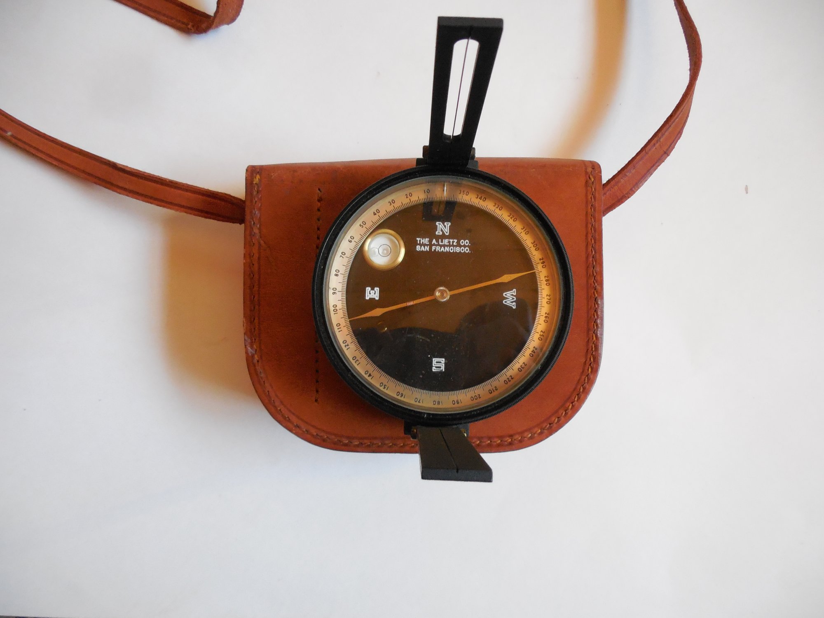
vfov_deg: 54.9
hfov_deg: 69.4
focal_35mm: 25
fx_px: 595
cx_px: 412
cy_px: 309
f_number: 3.3
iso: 800
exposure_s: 1/40
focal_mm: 4.5
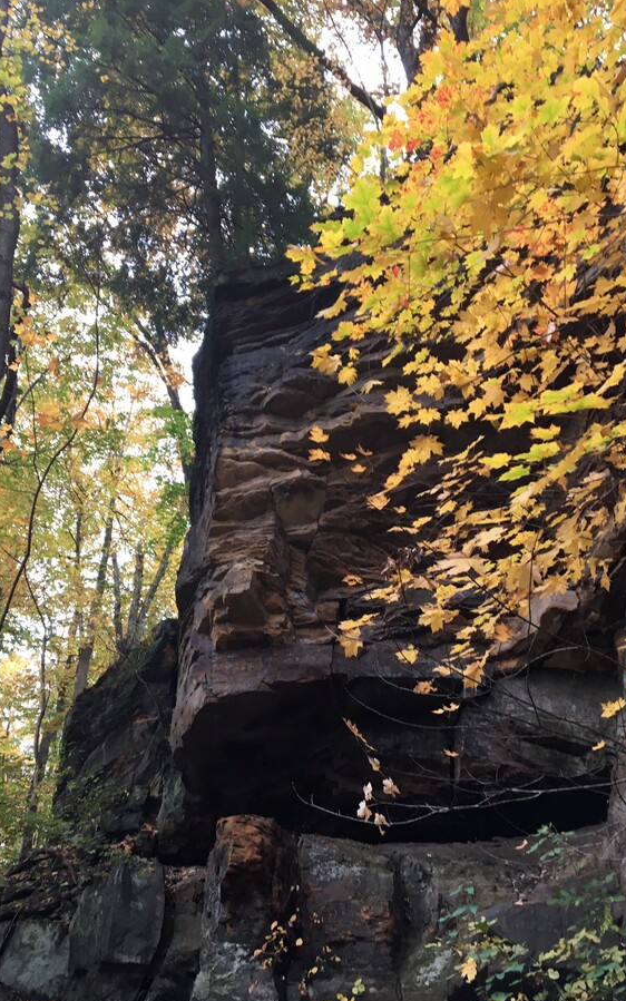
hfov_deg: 36.3
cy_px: 563
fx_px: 955
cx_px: 316
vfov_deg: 55.2
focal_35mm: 35
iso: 25
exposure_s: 1/30
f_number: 2.2
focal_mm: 4.15
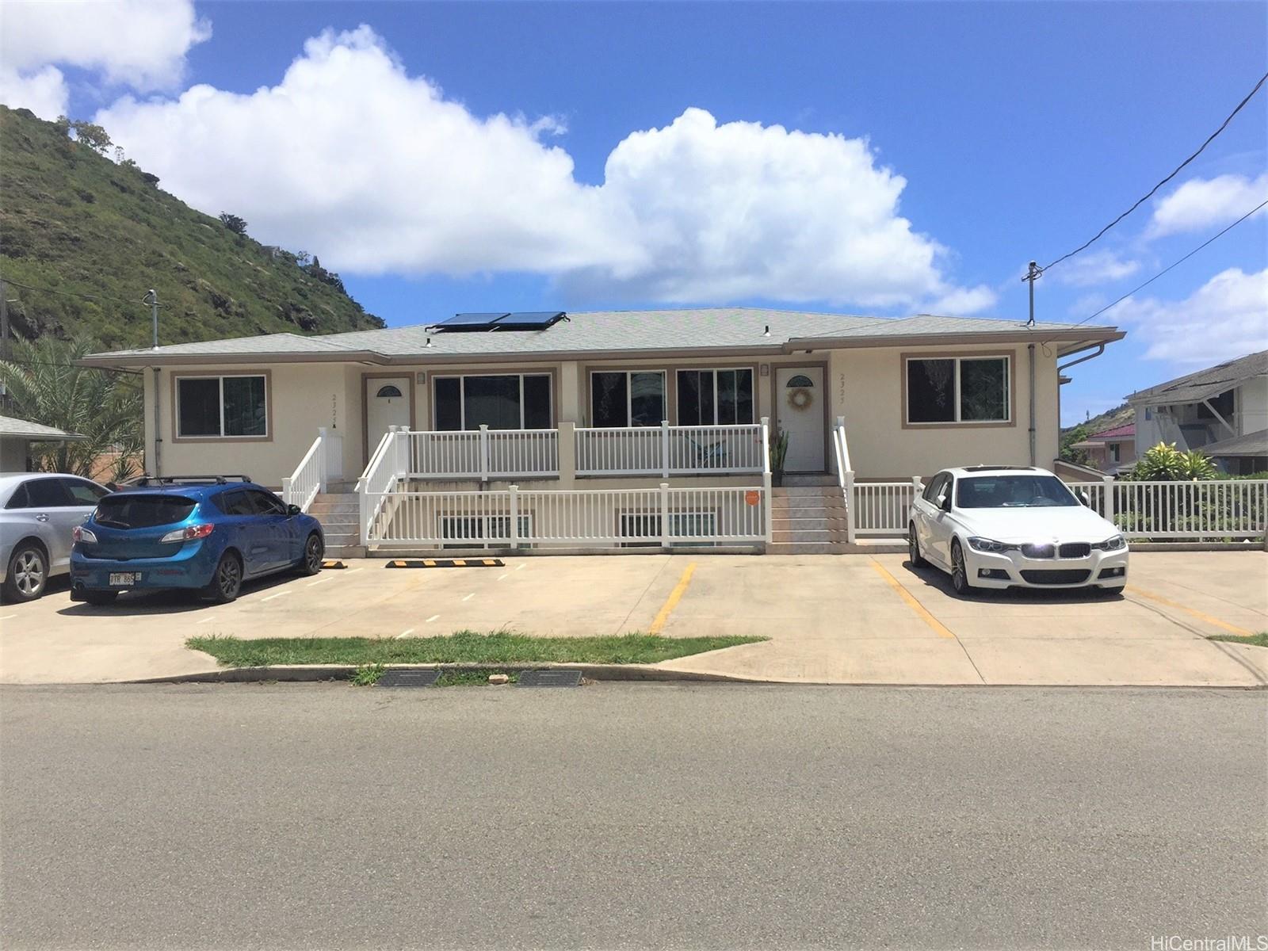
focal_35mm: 29
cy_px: 476
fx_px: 1062
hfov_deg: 61.7
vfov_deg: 48.2
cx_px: 634
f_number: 2.2
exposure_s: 1/3968
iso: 32
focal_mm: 4.15
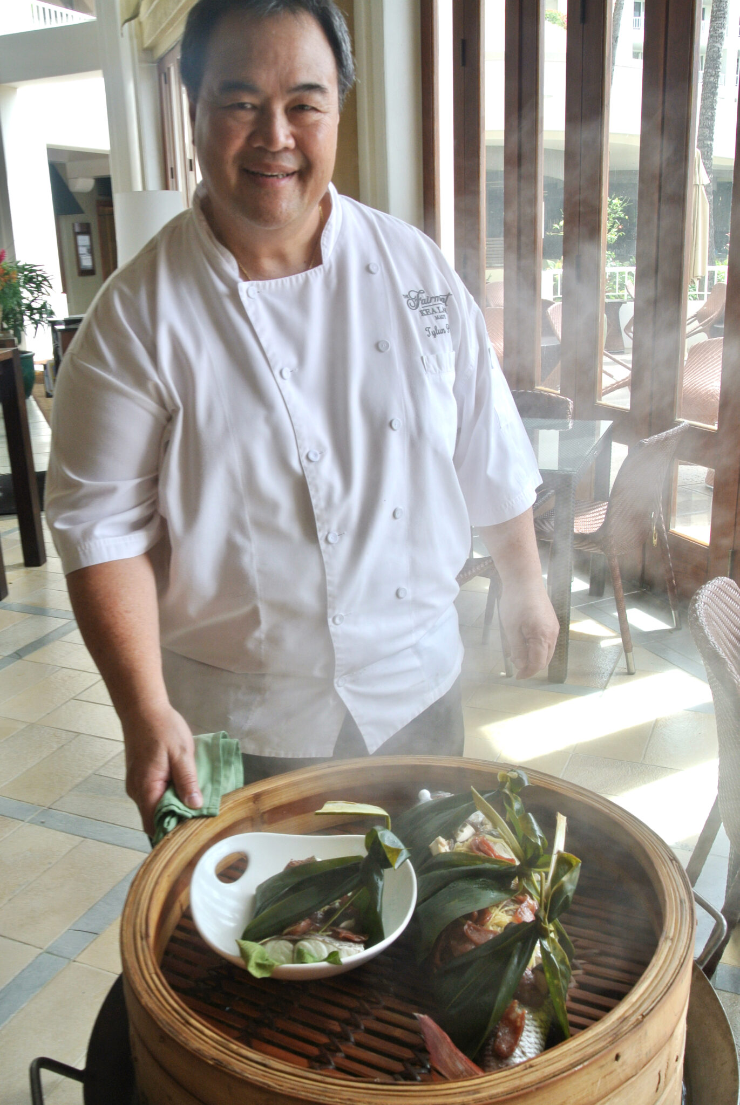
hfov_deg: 41.2
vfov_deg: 58.7
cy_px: 552
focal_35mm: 32
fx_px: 984
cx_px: 370
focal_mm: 12.2
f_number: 7.1
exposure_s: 1/100
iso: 200
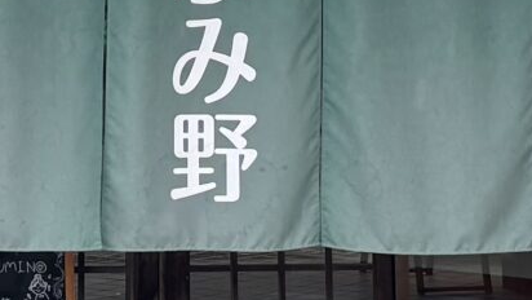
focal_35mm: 176
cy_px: -388
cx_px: 102
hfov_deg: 12.2
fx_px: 2483
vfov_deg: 6.6
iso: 32
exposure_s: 1/134
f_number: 1.6
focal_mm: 5.96
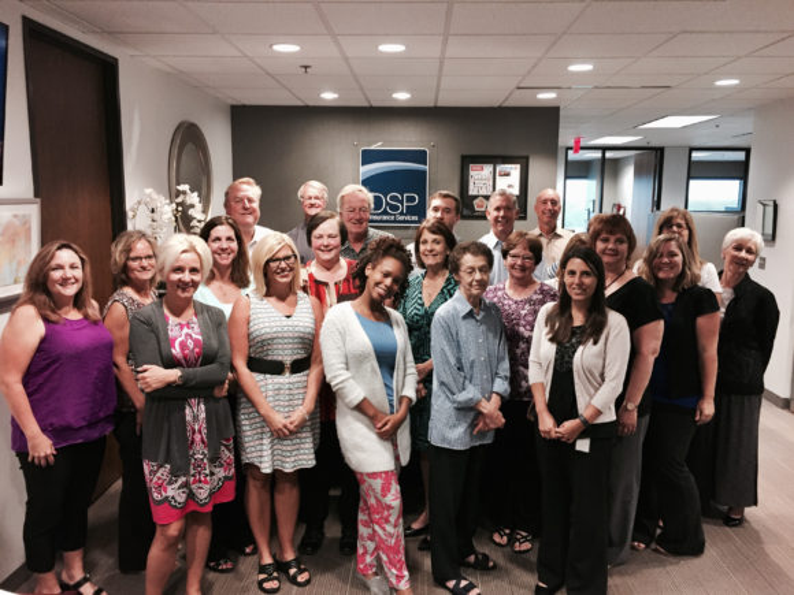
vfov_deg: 48.2
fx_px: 665
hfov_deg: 61.7
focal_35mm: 29
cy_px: 298
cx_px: 397
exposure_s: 1/30
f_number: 2.2
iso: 160
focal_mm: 4.15
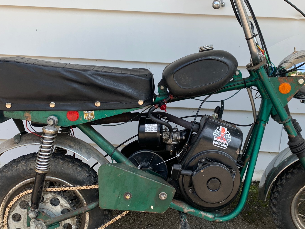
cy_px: 122
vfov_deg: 36.8
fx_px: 344
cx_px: 179
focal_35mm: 39
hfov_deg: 47.7
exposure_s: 1/301
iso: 25
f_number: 1.8
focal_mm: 4.25
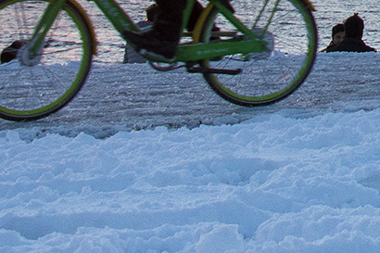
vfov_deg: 5.9
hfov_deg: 8.9
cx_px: 627
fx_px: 2374
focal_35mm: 225
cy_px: -272
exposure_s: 1/250
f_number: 6.3
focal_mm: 30
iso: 400
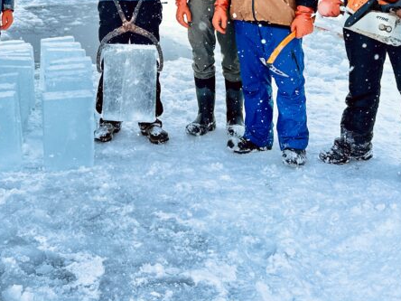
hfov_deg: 35.4
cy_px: -24
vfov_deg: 25.6
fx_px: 614
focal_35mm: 53
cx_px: 102
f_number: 1.78
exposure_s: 1/1812
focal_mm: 6.86
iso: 80
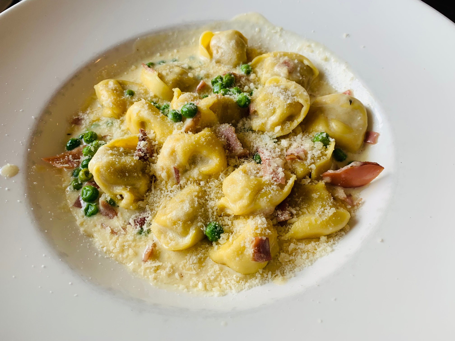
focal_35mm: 26
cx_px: 228
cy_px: 170
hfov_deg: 67.3
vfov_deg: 53.1
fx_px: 342
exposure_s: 1/202
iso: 25
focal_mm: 4.25
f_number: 1.8
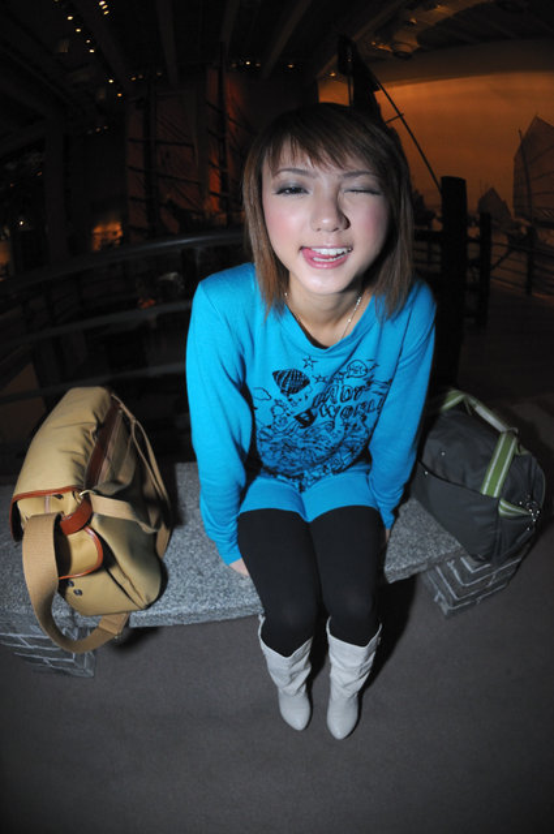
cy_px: 417
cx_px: 277
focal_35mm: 16
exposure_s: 1/160
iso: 800
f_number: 2.8
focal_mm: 10.5
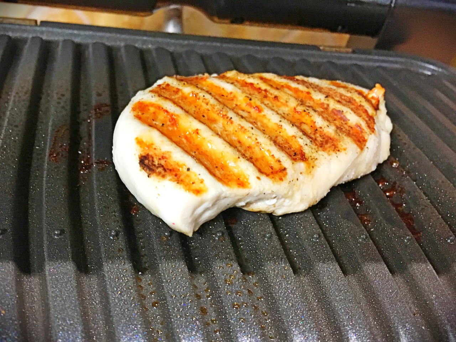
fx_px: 382
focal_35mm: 29
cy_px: 171
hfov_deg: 61.7
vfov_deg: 48.2
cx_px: 228
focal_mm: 4.15
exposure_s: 1/30
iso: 160
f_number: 2.2
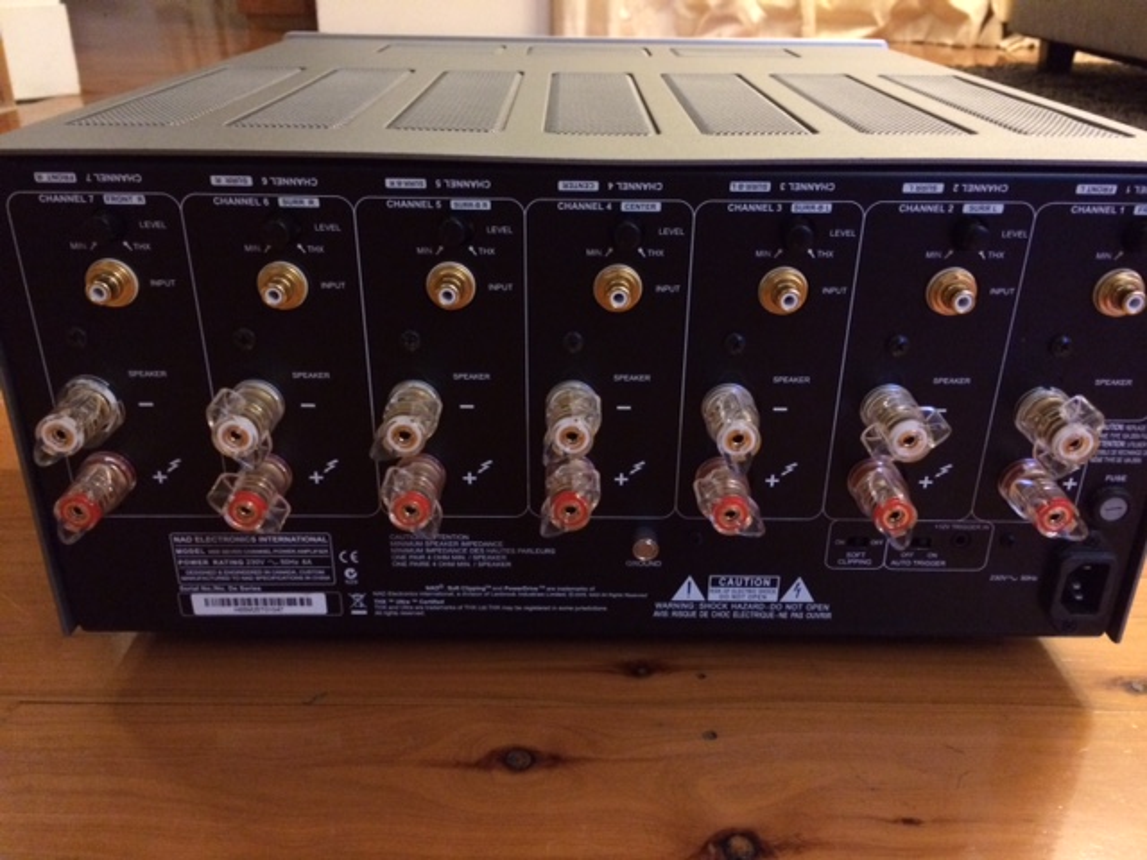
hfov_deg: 61.7
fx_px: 961
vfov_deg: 48.2
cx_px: 574
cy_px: 430
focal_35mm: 29
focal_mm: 4.15
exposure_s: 1/17
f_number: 2.2
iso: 400
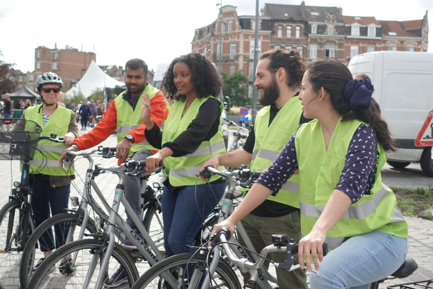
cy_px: 144
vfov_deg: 29.9
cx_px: 216
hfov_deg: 43.6
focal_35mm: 45
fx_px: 541
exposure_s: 1/640
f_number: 2.8
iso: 125
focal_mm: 17.16
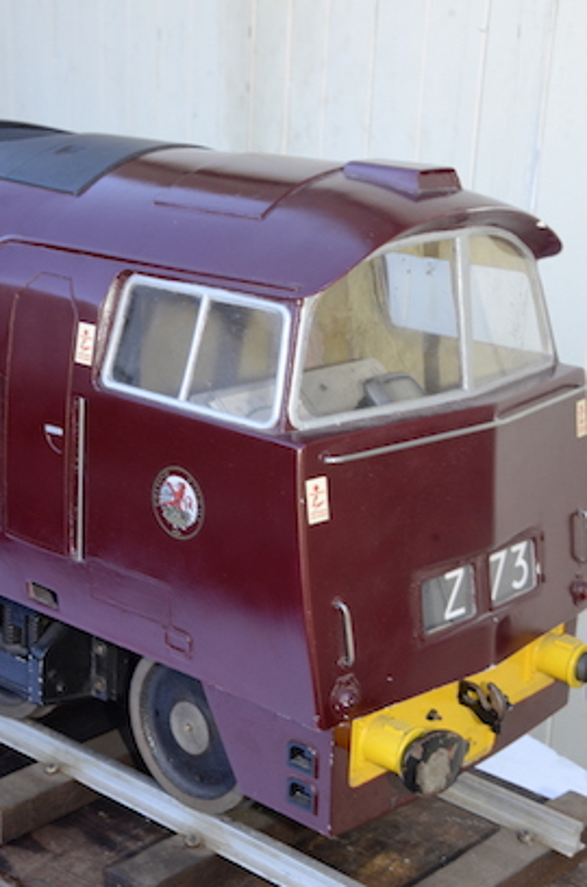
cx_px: 294
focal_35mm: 63
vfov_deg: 32.0
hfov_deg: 21.5
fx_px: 1549
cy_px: 444
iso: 1000
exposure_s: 1/60
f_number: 13
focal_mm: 42
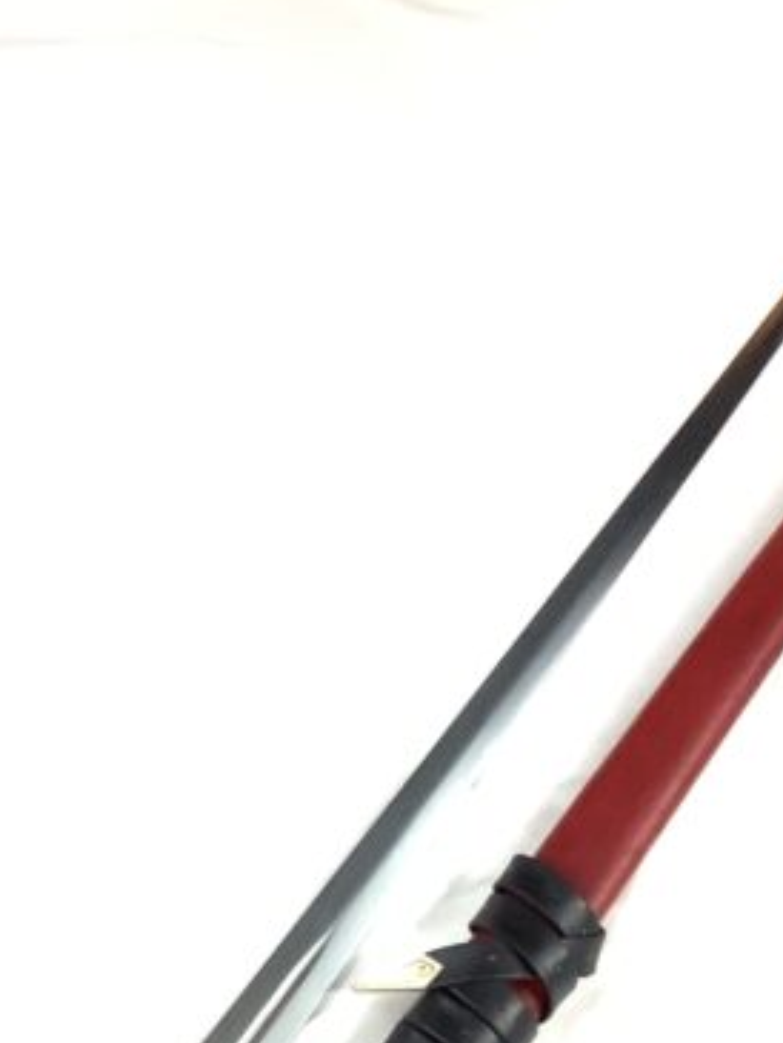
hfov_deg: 21.5
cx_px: 254
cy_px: 1080
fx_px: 2050
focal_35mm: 68
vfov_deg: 26.8
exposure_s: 1/60
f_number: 2.4
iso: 250
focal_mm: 3.3
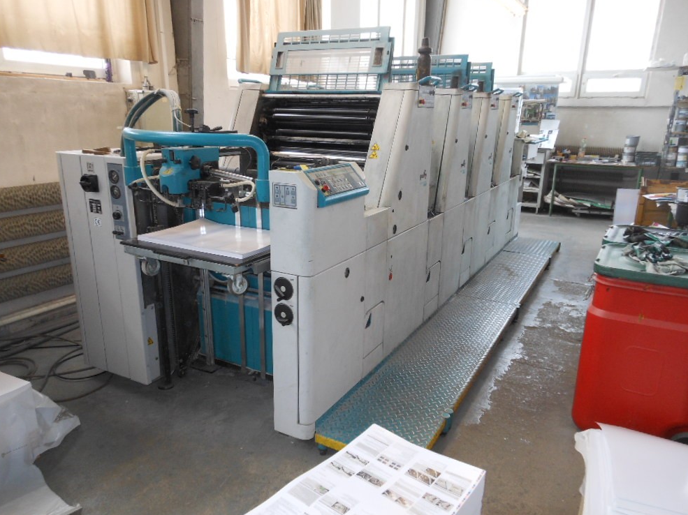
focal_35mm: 26
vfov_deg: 53.0
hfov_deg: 67.3
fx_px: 517
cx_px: 337
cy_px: 253
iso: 100
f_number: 3.2
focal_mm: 4.5
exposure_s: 1/30
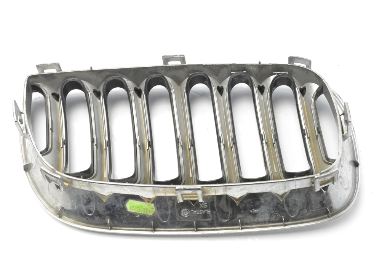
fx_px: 569
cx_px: 195
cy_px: 130
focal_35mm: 52
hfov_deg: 37.9
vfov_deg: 25.7
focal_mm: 35
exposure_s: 1/250
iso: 6400
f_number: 10
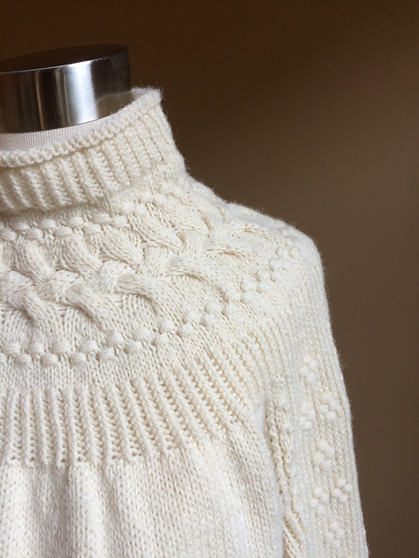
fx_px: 468
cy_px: 279
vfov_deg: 61.7
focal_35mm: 29
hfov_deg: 48.2
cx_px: 210
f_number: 2.2
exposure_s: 1/30
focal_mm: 4.15
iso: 50
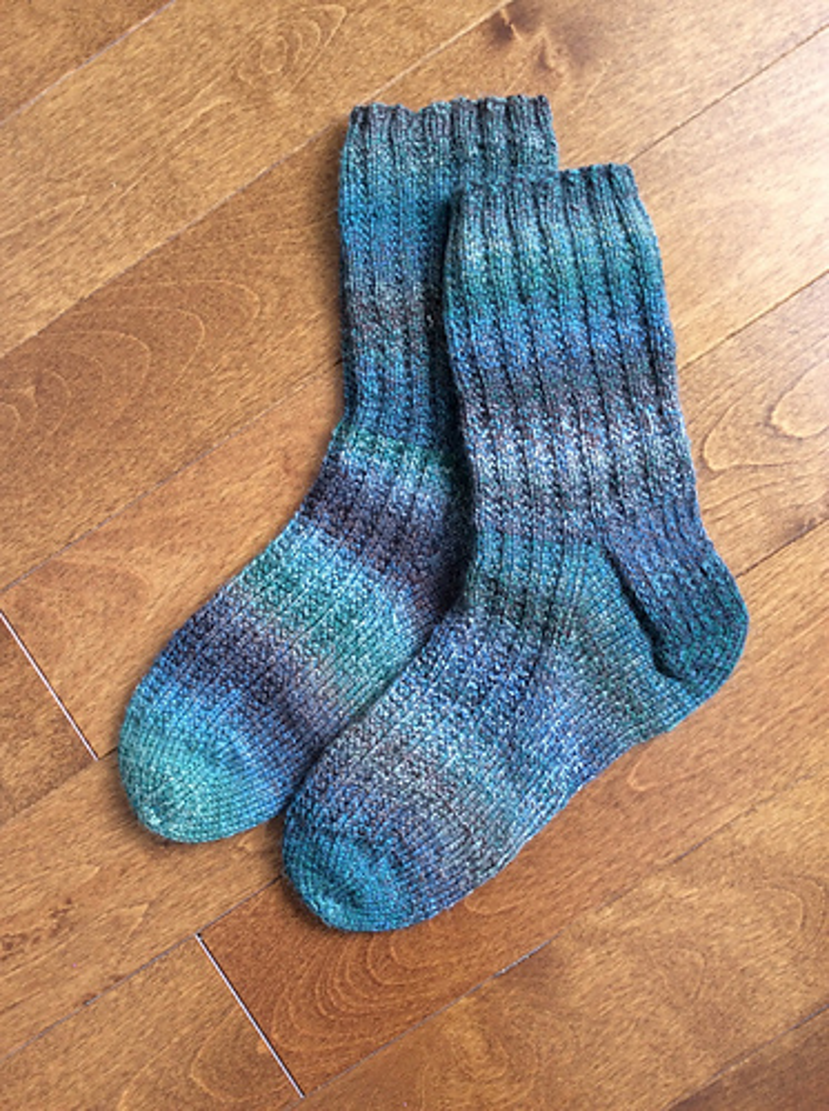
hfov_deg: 44.0
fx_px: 1025
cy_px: 556
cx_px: 414
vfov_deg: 56.9
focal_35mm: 32
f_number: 2.4
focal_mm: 3.3
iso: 32
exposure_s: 1/30
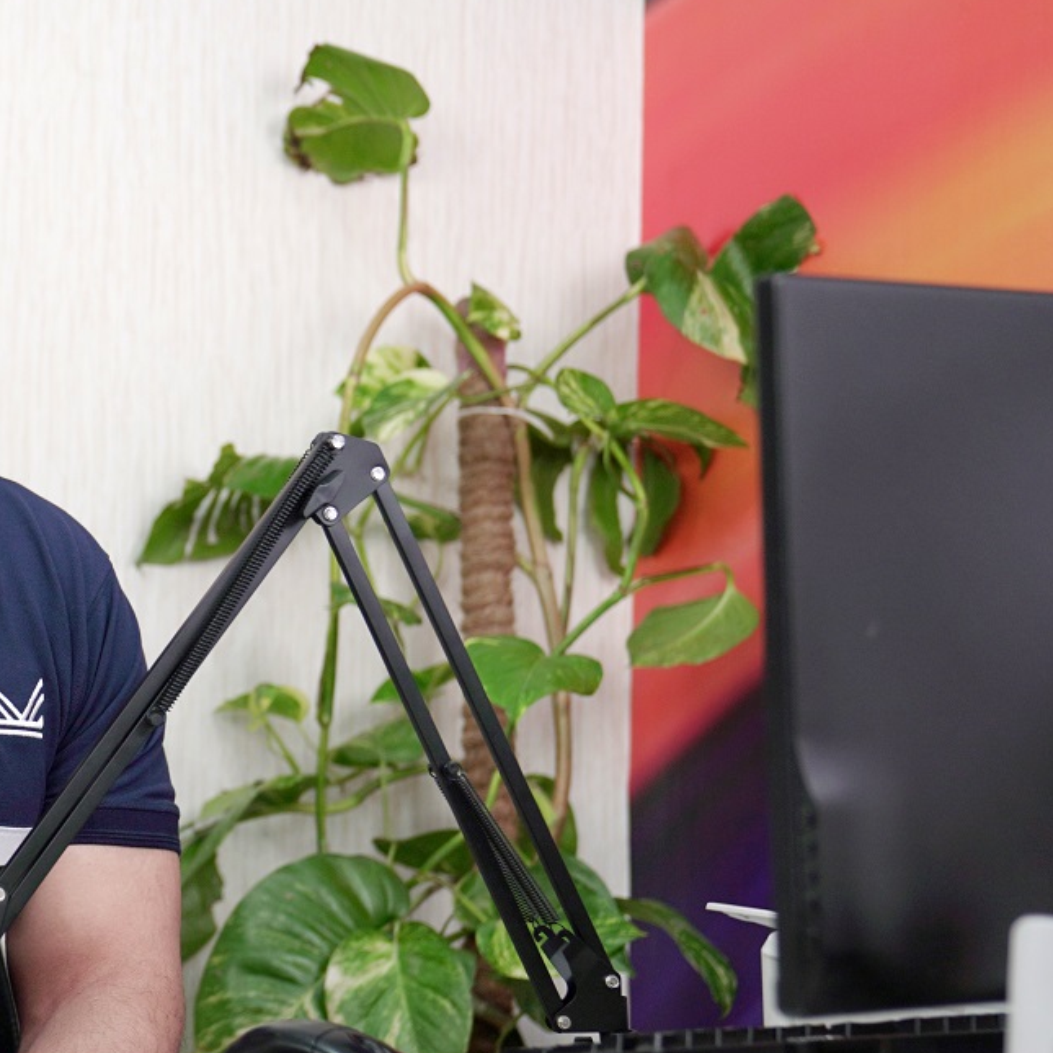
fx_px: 3407
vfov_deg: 17.6
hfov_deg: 16.9
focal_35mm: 99
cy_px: 534
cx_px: -165
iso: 1000
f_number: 2.8
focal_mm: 47
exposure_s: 1/160
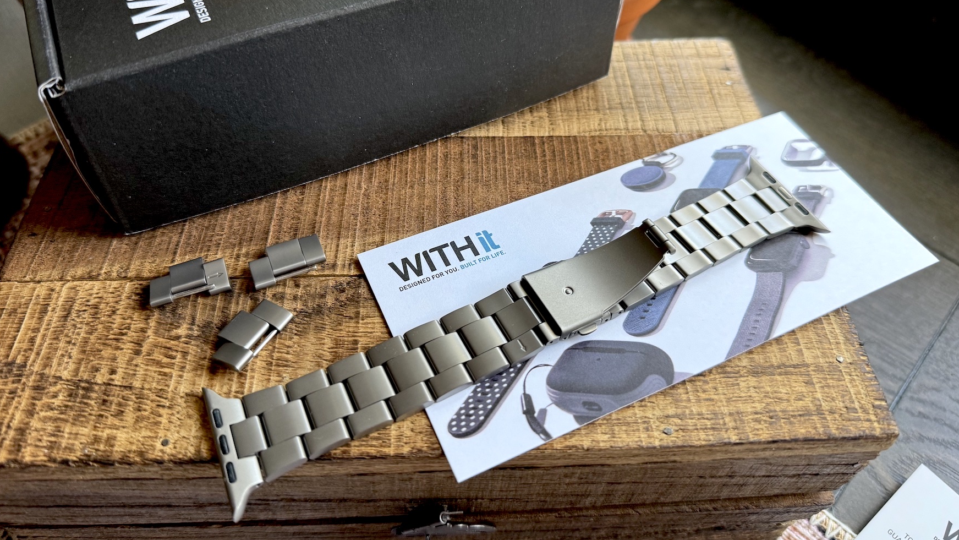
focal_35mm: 27
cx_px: 472
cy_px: 208
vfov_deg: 42.6
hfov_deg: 69.8
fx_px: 687
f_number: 1.78
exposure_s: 1/60
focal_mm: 6.86
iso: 160
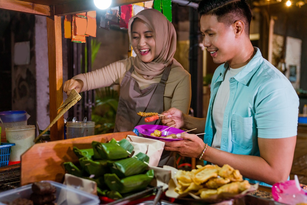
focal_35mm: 43
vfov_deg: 31.2
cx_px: 154
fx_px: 367
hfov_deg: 45.4
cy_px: 102
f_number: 2.8
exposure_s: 1/100
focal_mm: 43
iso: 1600
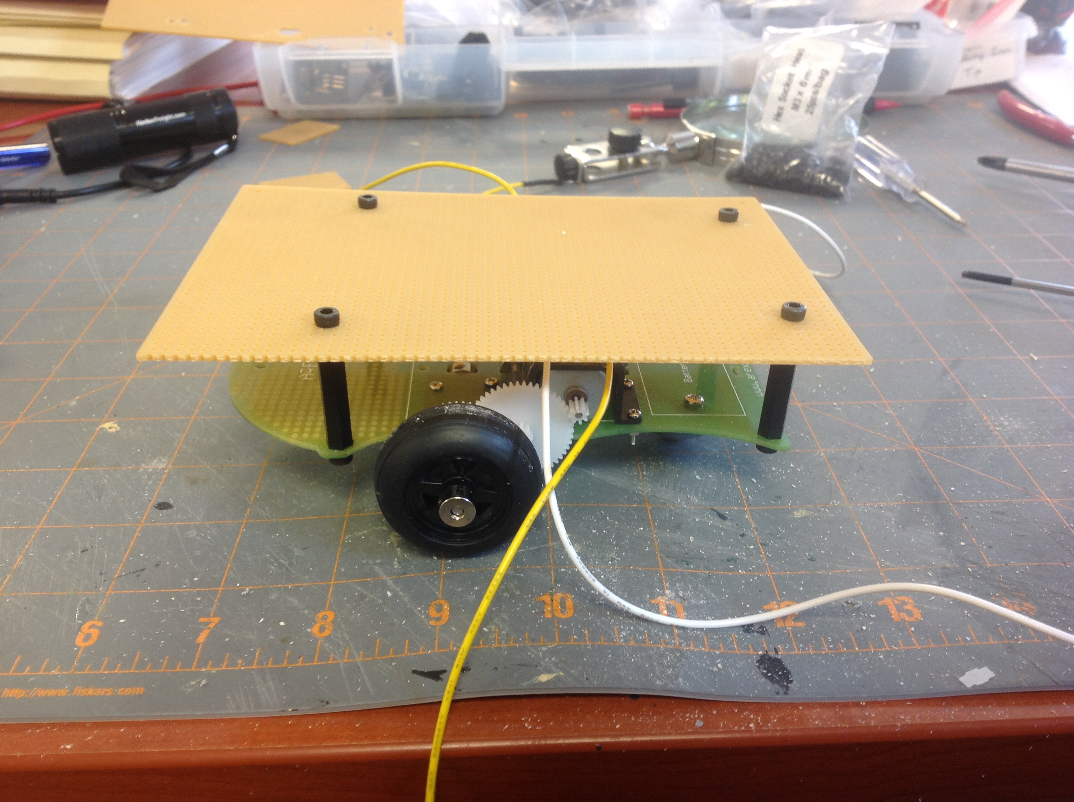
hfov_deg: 52.7
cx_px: 537
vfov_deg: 40.6
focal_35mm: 35
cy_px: 401
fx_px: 1084
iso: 64
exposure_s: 1/17
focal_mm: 4.28
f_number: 2.4
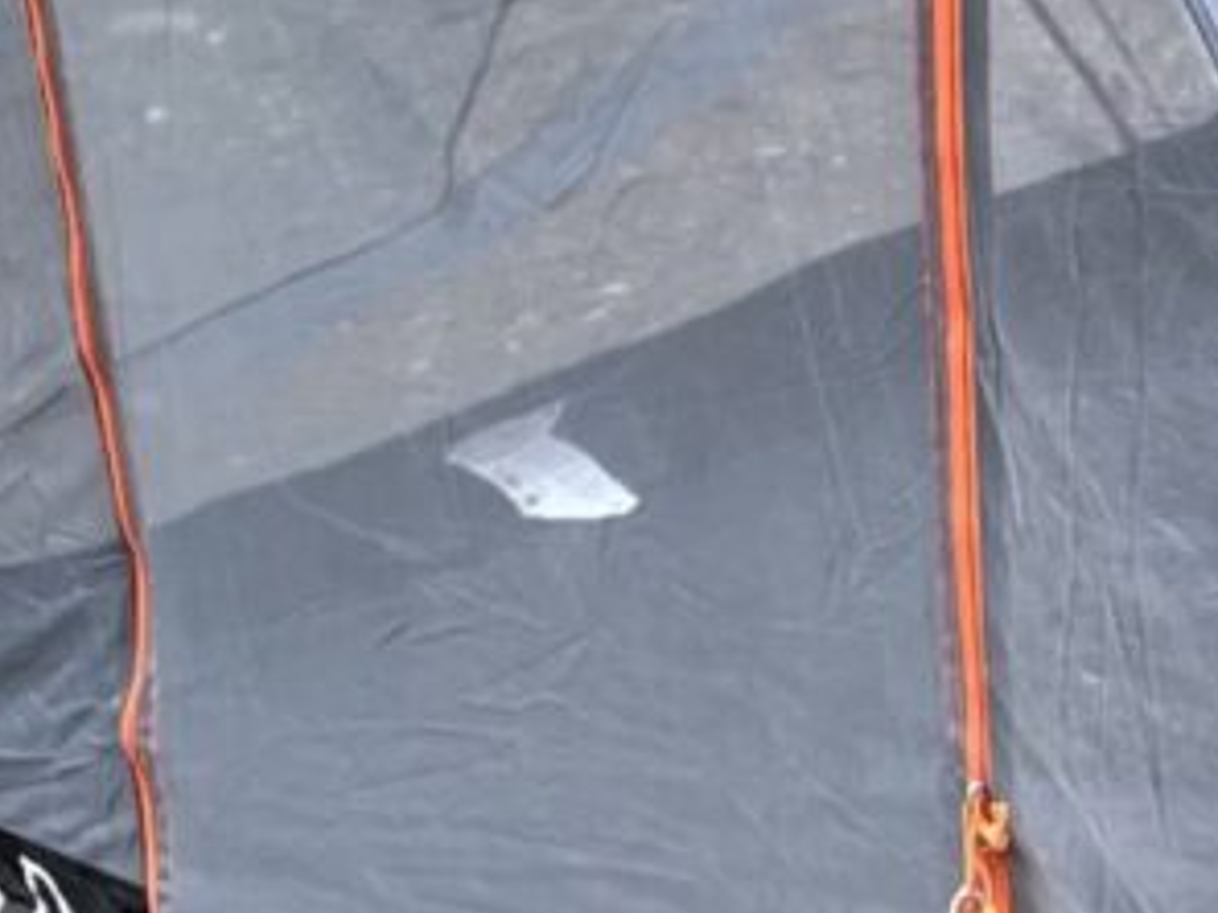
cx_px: 1741
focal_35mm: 135
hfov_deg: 13.8
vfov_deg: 11.0
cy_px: 452
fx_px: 4750
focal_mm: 4.2
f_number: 1.6
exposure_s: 1/121
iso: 32
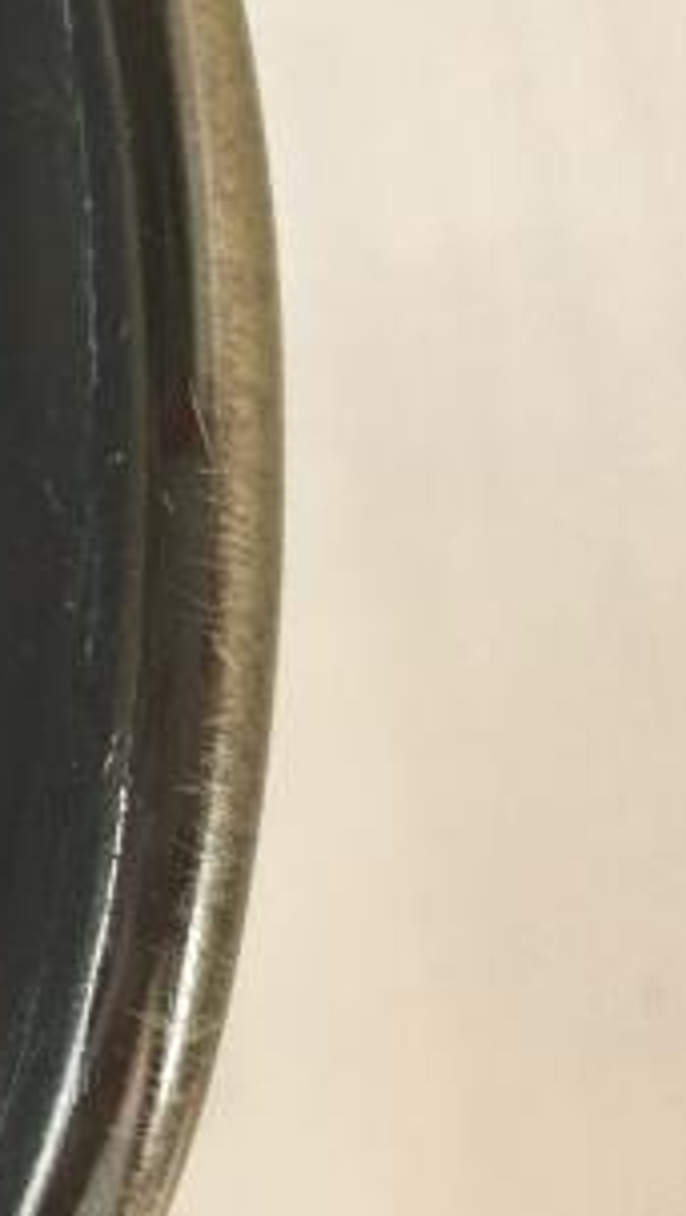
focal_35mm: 100
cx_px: -1019
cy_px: 441
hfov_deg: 10.3
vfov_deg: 21.3
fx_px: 3226
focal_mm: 4.15
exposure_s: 1/30
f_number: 2.2
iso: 100
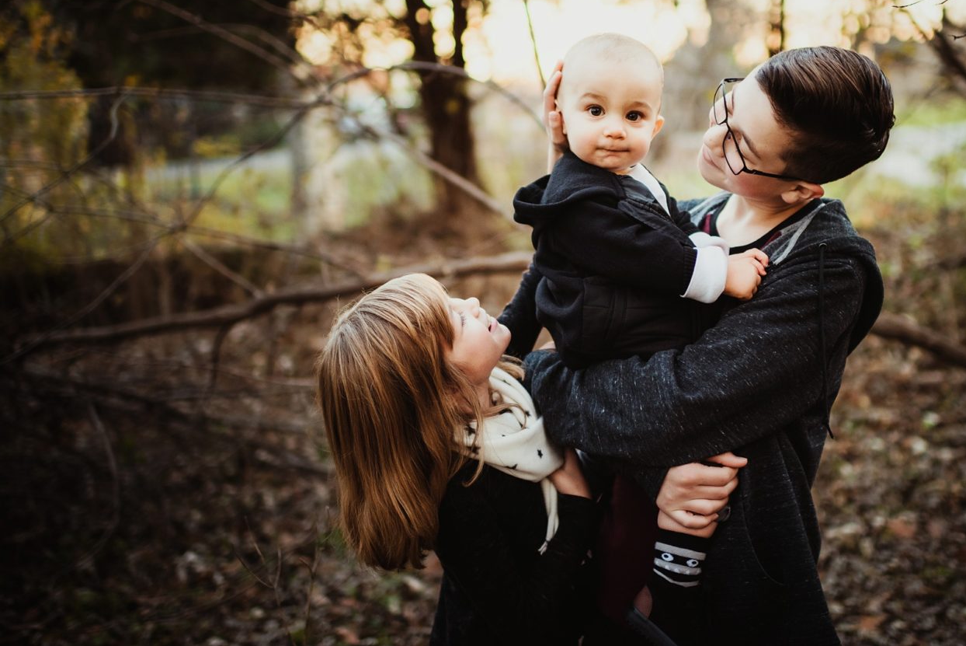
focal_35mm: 45
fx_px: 1208
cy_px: 232
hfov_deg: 43.3
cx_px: 596
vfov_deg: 29.8
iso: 400
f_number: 1.4
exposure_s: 1/400
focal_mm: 35
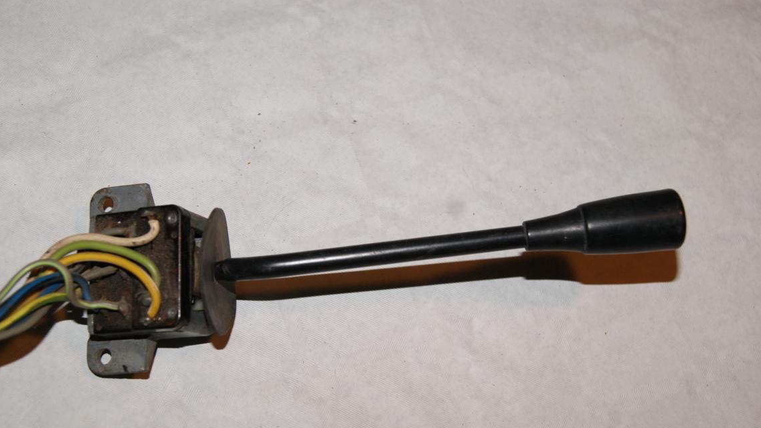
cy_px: 254
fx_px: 1121
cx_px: 378
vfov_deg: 21.6
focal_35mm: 56
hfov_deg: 37.5
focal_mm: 35
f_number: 5.6
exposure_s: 1/60
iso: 400
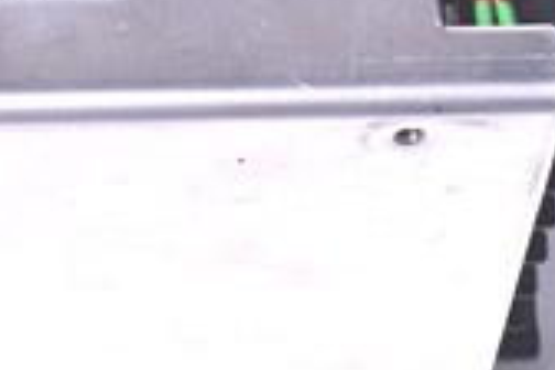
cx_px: -43
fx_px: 2975
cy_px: 0
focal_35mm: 193
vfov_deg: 7.1
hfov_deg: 10.5
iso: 200
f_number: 11
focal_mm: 36
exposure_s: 1/200
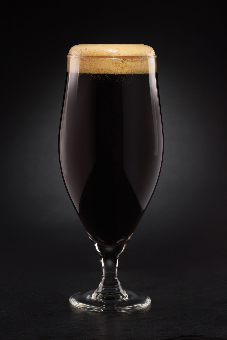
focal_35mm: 101
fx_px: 955
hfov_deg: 13.5
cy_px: 170
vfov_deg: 20.2
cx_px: 113
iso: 100
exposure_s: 1/200
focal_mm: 100
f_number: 16
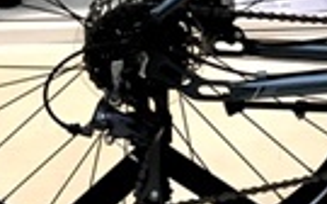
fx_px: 1300
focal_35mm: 146
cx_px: 550
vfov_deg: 8.7
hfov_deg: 13.2
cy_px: -134
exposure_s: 1/33
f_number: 2.2
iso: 50
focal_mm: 4.15
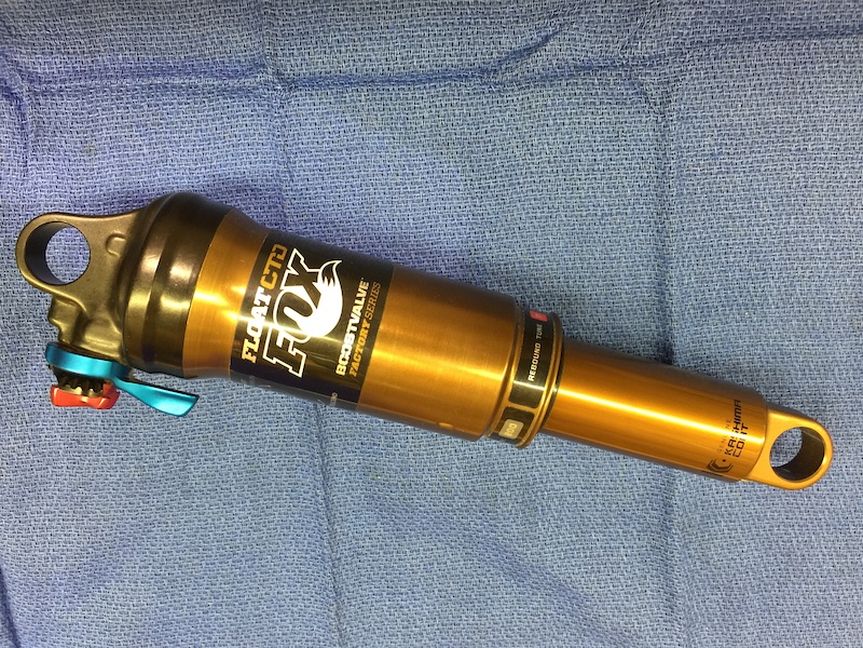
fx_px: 723
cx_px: 432
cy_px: 324
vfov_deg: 48.2
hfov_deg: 61.7
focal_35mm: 29
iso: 64
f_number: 2.2
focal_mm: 4.15
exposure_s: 1/15
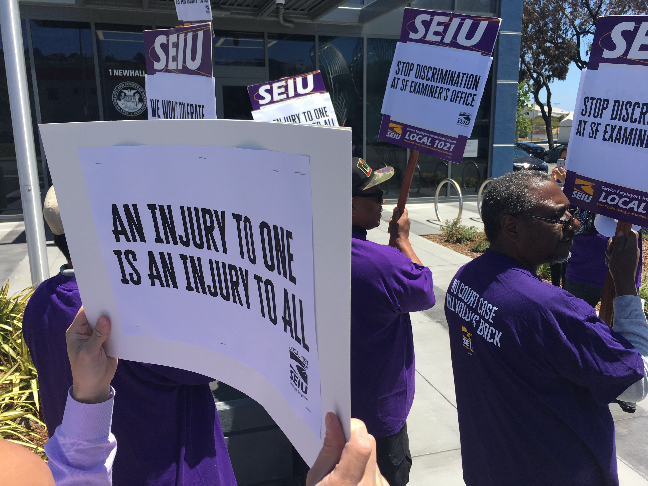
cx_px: 324
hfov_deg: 61.7
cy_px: 243
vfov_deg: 48.2
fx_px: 543
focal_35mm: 29
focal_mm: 4.15
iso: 25
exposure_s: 1/1054
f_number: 2.2
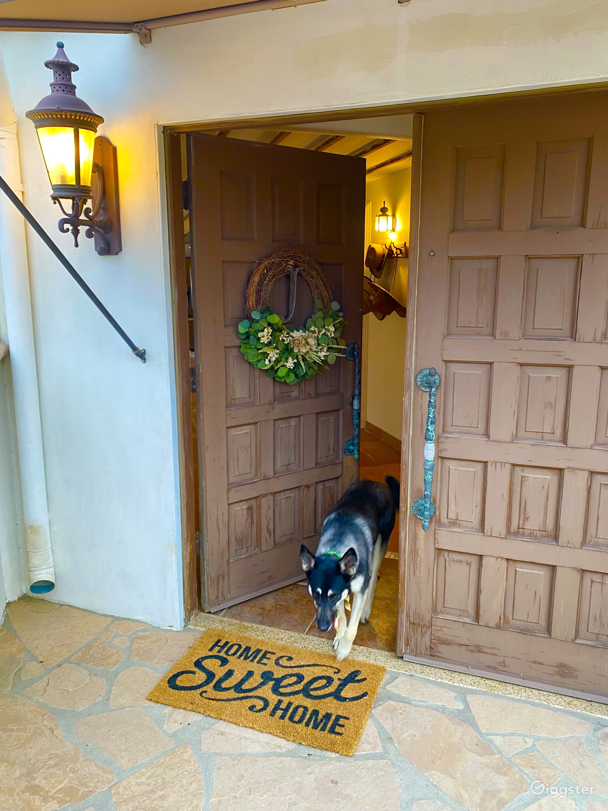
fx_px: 609
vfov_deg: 67.3
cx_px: 304
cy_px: 406
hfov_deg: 53.1
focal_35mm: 26
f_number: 1.8
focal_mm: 4.25
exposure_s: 1/60
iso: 160
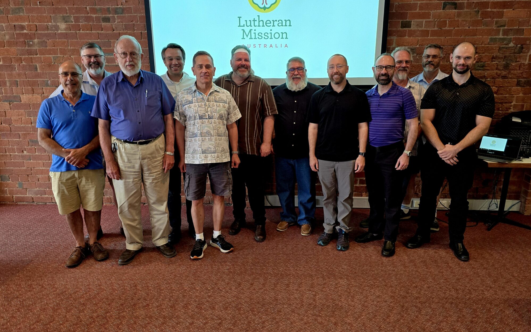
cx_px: 268
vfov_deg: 49.3
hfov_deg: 72.5
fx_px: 362
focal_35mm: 25
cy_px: 159
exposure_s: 1/100
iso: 400
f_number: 1.7
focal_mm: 6.3
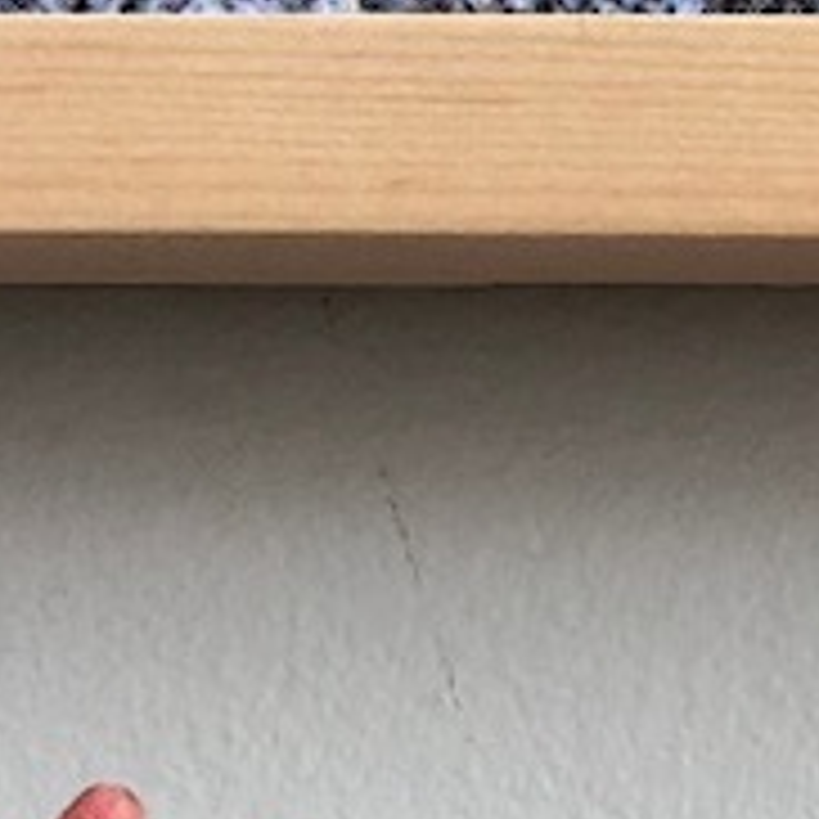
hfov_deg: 10.0
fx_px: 4524
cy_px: 1458
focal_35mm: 169
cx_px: 1220
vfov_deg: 9.8
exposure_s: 1/15
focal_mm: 3.99
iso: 50
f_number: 1.8
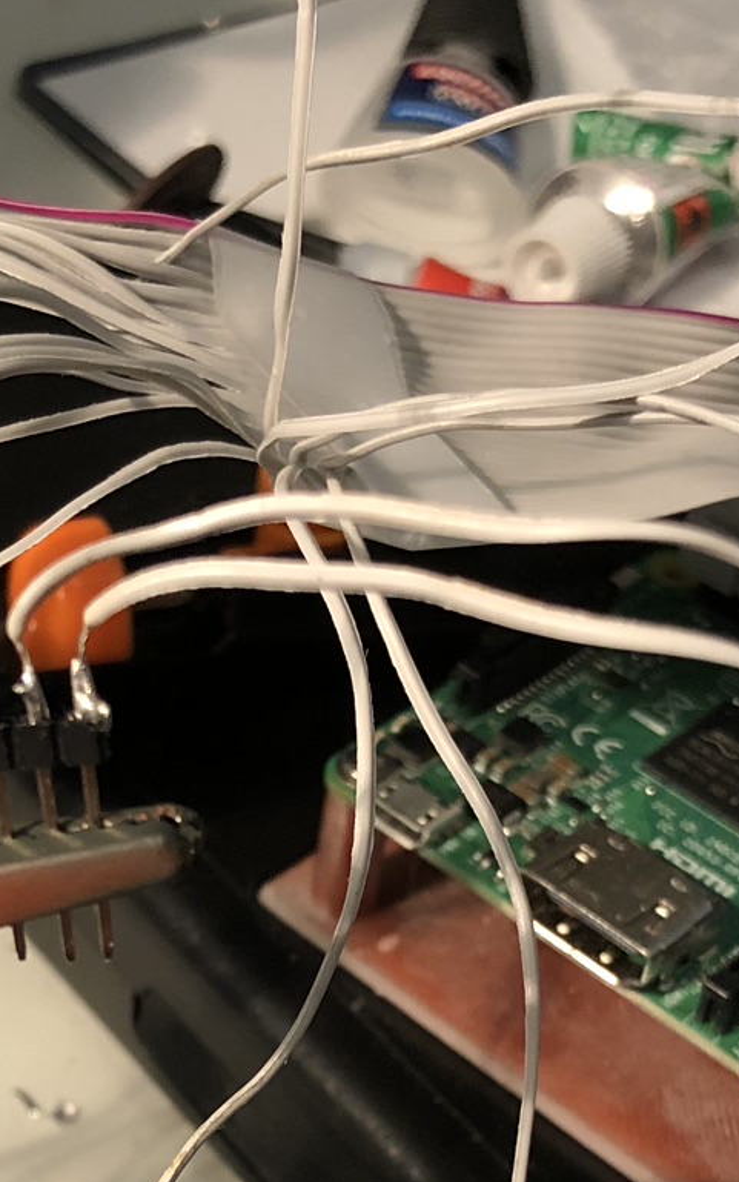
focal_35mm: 79
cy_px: 1042
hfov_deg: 16.5
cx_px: 258
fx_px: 2544
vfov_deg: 25.4
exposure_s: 1/17
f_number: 1.8
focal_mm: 3.99
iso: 64
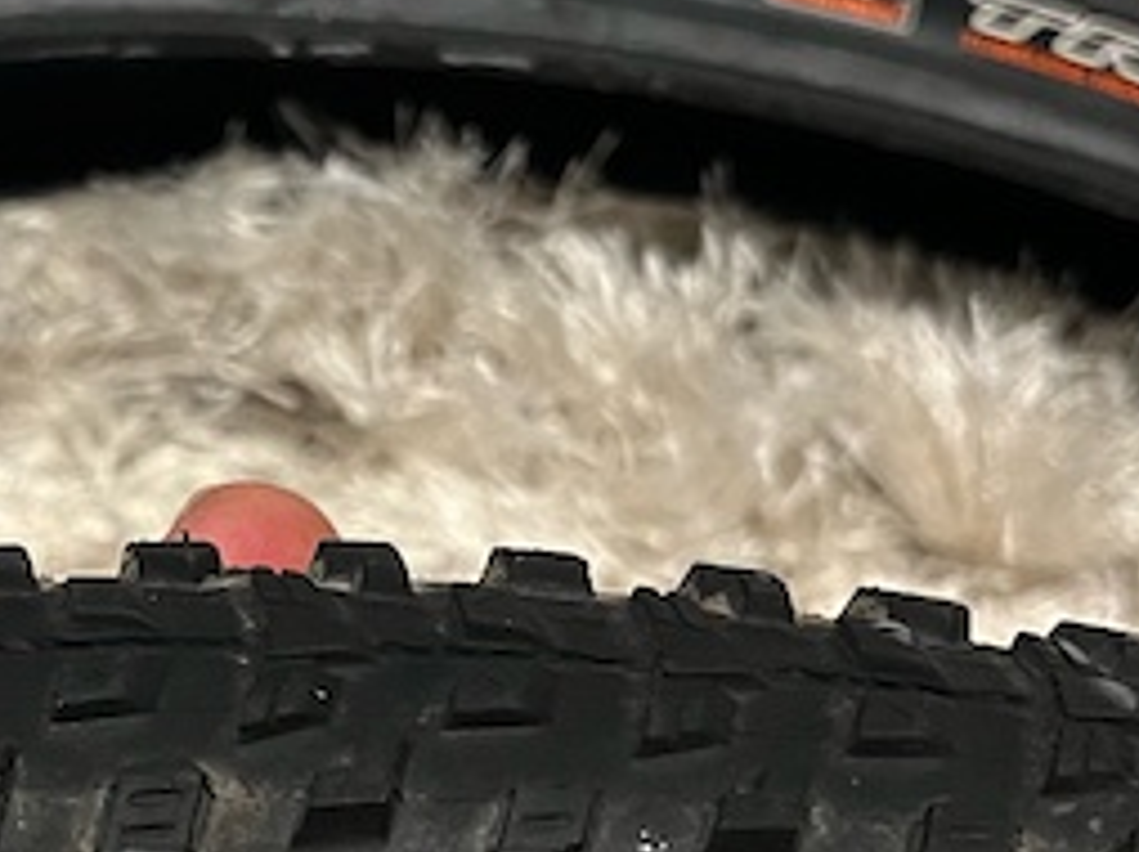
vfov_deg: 17.9
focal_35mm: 82
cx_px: 206
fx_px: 2696
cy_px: 628
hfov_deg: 23.5
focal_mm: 5.7
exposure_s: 1/50
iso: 400
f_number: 1.5
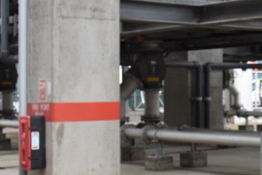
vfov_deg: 12.8
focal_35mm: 107
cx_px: 326
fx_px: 775
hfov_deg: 18.1
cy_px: 58
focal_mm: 23
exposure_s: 1/160
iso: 400
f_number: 6.3
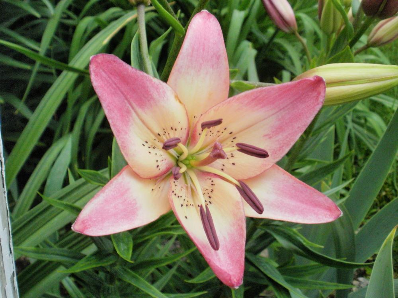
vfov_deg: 32.9
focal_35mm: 44
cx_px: 199
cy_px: 149
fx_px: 506
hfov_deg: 42.9
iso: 400
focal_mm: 7.7
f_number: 4
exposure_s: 1/80
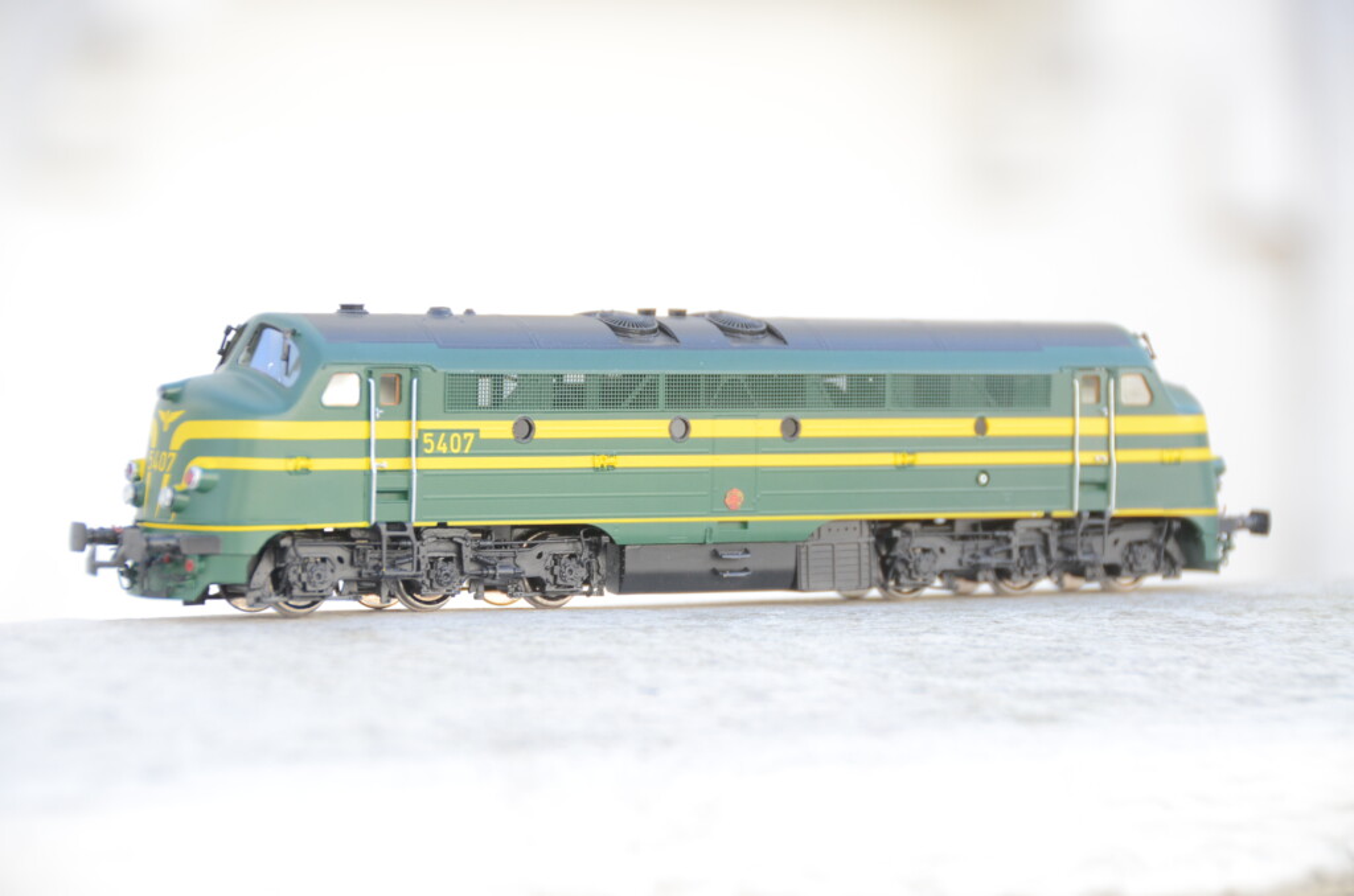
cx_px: 677
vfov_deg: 9.6
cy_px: 448
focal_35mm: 142
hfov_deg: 14.4
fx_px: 5348
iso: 560
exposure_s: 1/250
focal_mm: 95
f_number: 5.3
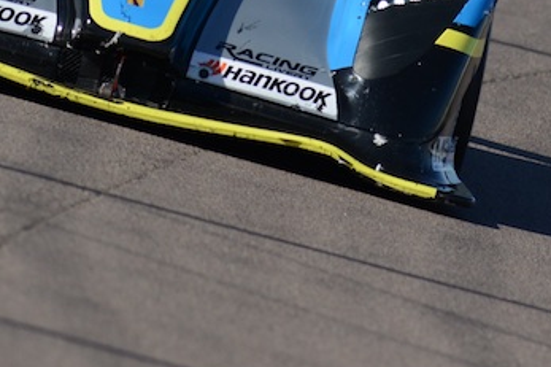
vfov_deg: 0.7
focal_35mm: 2077
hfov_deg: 1.0
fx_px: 31773
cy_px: -250
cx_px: 292
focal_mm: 600
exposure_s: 1/1250
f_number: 6.3
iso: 200
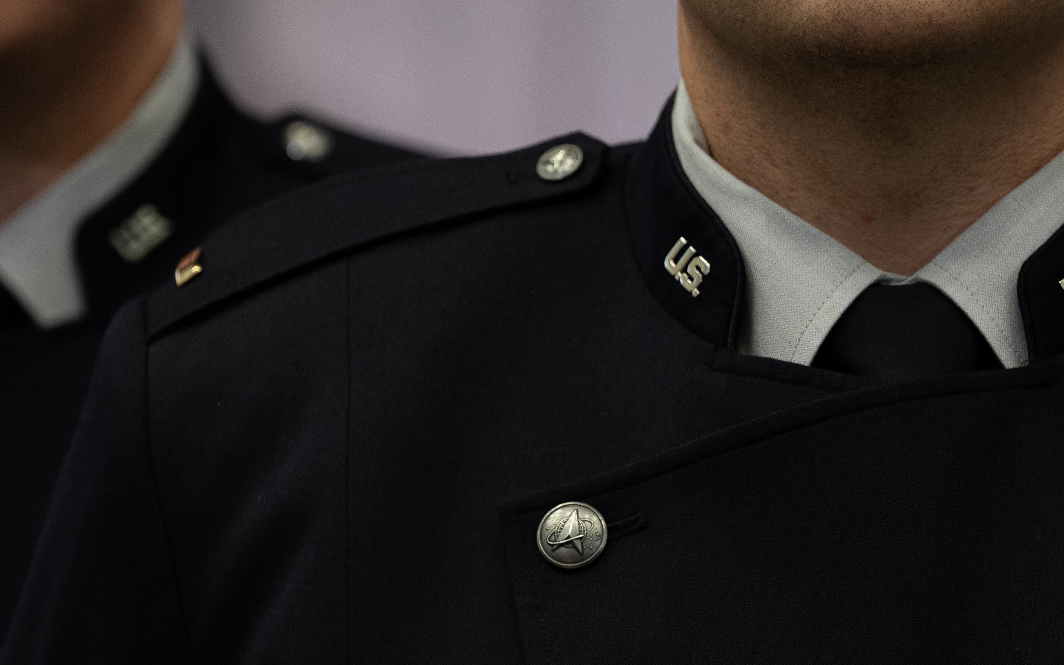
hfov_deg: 6.0
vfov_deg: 3.8
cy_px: 586
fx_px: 10149
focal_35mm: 350
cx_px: 832
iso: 1600
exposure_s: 1/160
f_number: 3.5
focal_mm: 160
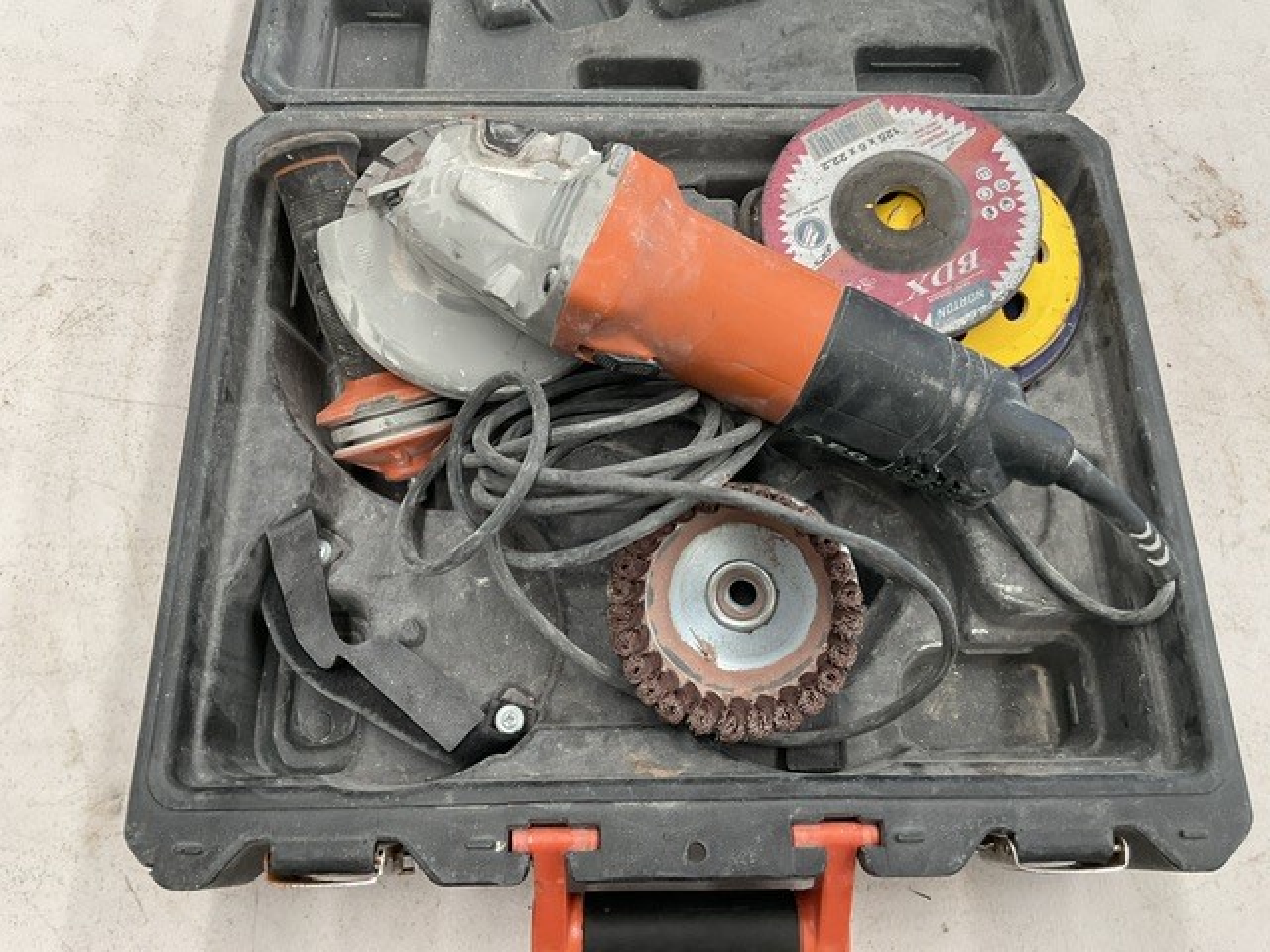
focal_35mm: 29
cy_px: 476
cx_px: 635
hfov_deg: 61.7
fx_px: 1064
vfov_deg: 48.2
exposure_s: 1/60
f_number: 1.8
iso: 64
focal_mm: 3
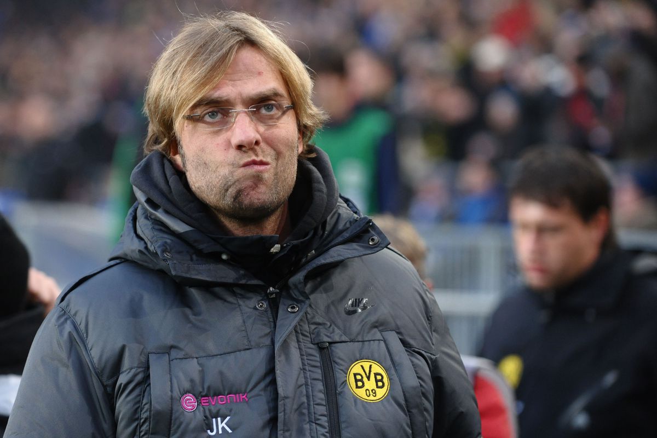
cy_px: 219
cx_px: 328
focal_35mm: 135
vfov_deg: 10.2
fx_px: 2464
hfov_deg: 15.2
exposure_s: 1/320
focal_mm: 135
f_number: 2.8
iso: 2000
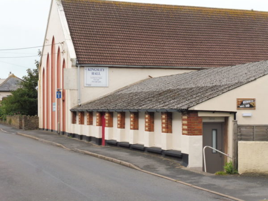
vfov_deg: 19.6
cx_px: 134
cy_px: 100
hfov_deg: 26.0
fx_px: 581
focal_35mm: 75
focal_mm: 13.3
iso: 100
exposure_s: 1/200
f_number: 6.3
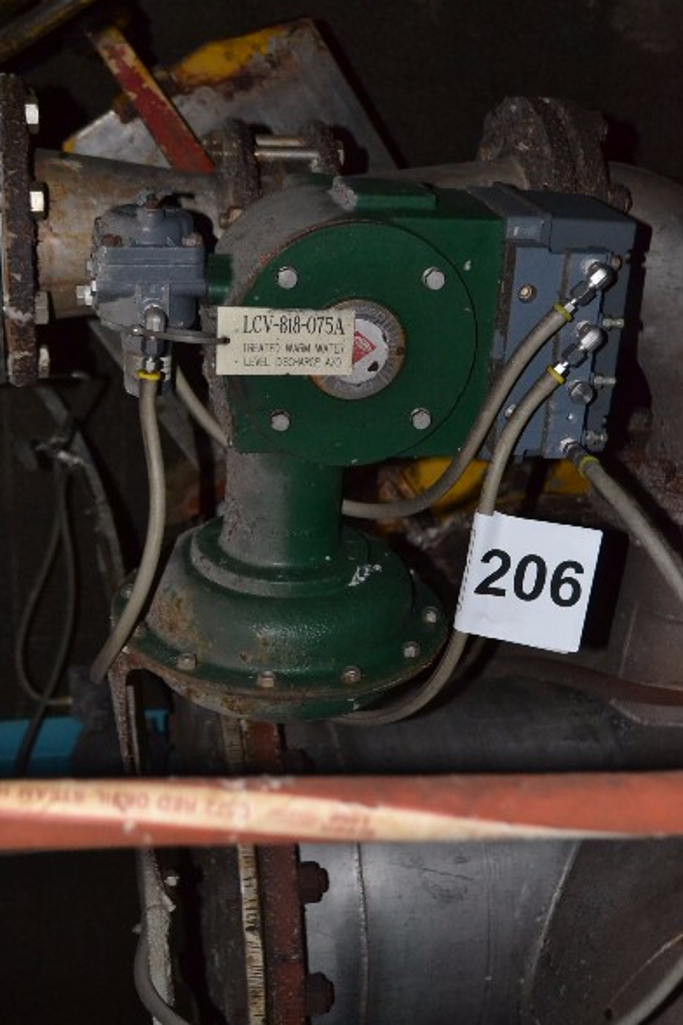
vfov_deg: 40.3
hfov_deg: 27.5
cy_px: 521
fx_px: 1394
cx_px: 343
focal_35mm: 49
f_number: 4.8
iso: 3200
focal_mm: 32
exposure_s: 1/60
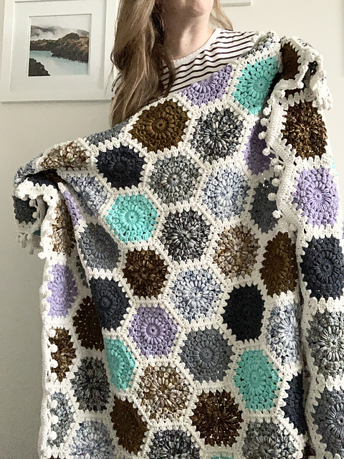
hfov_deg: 44.2
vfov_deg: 56.8
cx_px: 172
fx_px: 424
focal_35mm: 32
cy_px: 230
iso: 640
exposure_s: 1/15
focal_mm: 2.87
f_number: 2.2
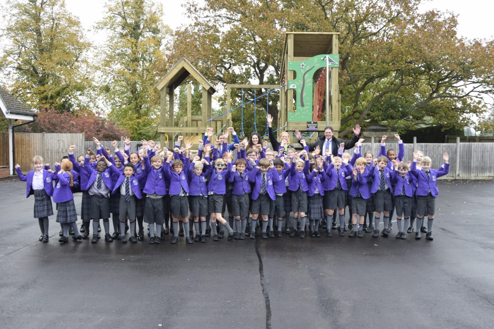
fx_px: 453
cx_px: 247
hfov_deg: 57.2
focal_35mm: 33
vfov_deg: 40.0
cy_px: 164
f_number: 5.6
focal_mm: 22
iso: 400
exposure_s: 1/125
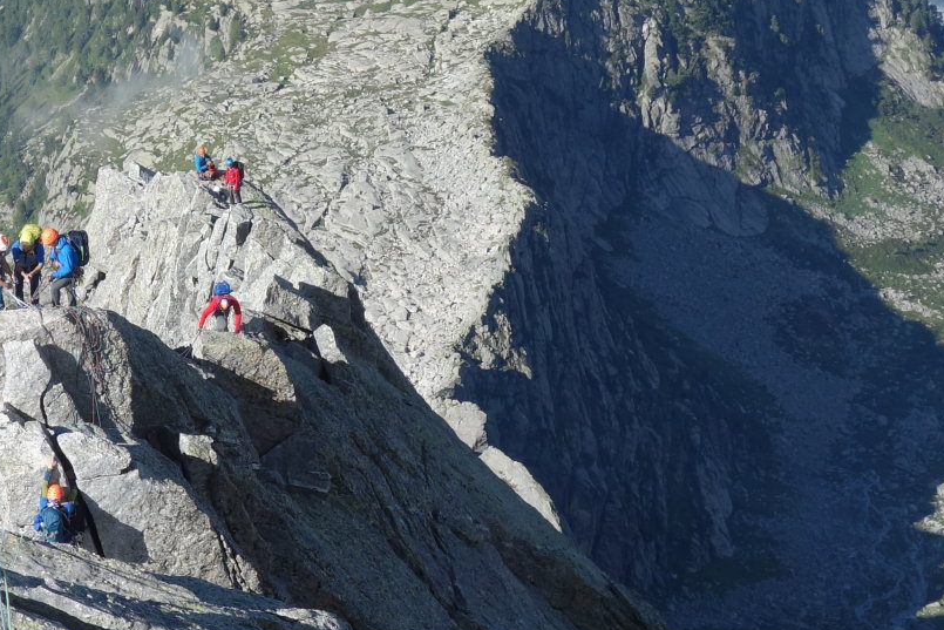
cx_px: 185
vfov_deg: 12.6
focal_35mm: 109
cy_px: 246
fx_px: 2859
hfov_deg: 18.6
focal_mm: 14.57
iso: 125
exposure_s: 1/500
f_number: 5.6
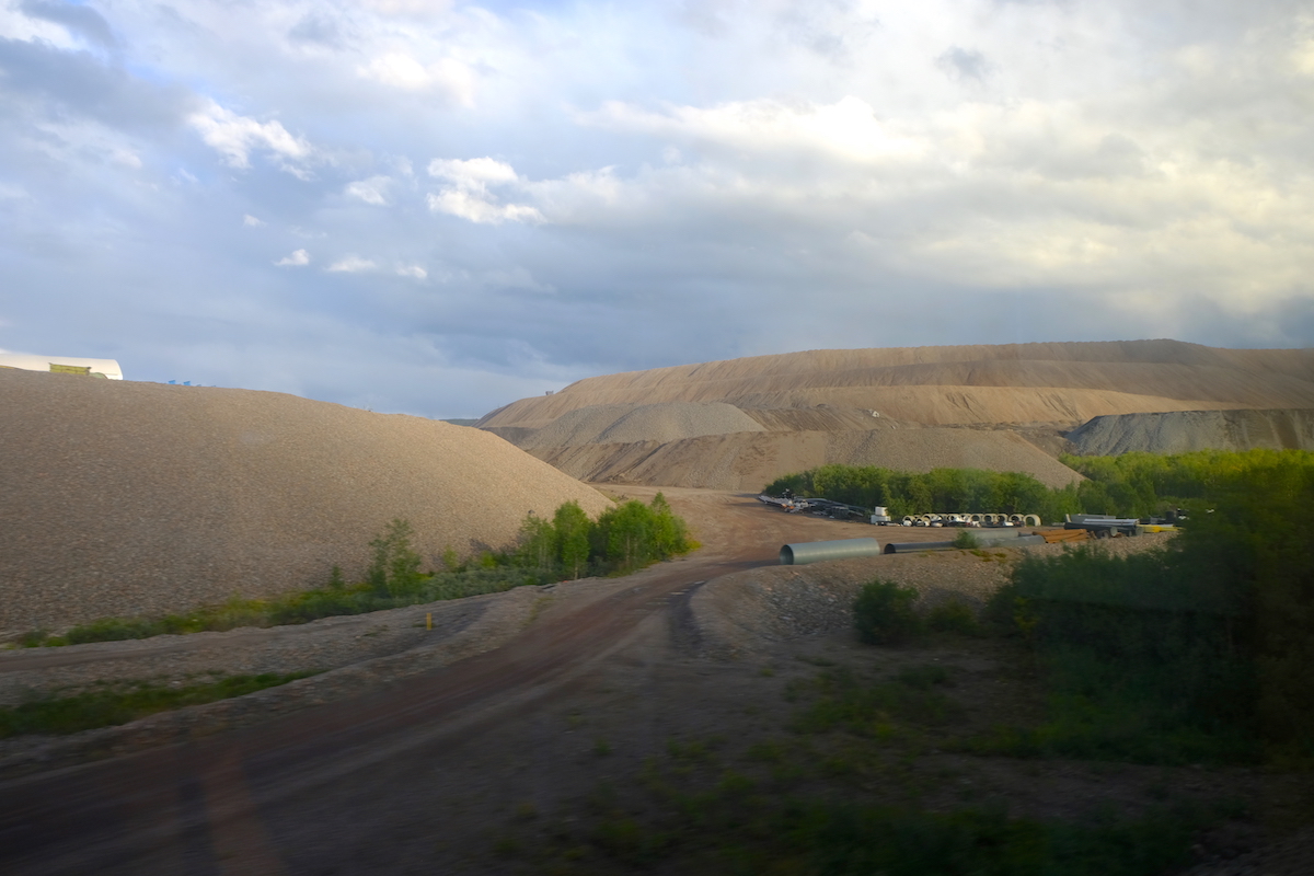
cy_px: 438
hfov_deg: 67.4
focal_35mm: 27
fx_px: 985
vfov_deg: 47.9
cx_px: 657
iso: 200
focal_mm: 18
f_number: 5.6
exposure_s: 1/105
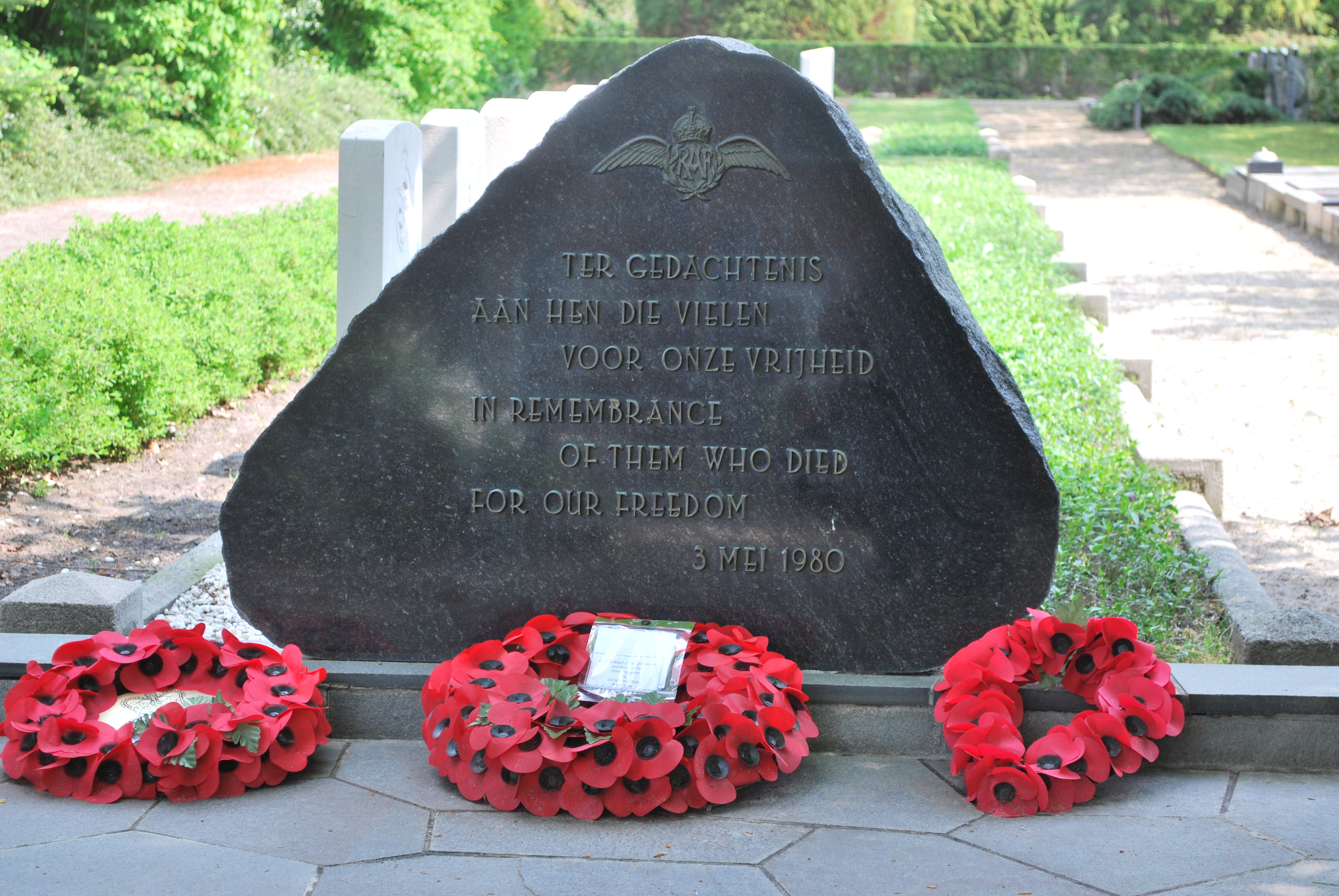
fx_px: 3072
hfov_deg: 24.6
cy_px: 448
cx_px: 670
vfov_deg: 16.6
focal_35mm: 82
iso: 200
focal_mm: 55
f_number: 5.6
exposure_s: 1/125
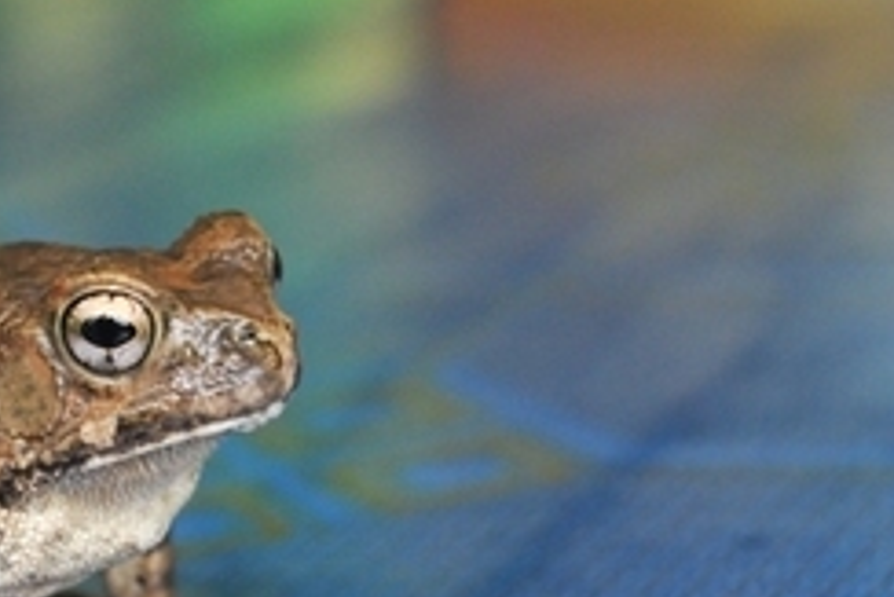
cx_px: 81
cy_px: 308
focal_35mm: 169
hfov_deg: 12.1
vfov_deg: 8.1
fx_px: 4200
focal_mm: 55
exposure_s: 1/80
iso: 800
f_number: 9
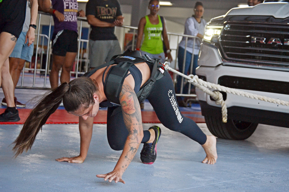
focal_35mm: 82
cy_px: 96
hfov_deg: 24.6
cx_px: 144
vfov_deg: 16.6
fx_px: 662
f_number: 4
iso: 640
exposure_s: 1/500
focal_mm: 55
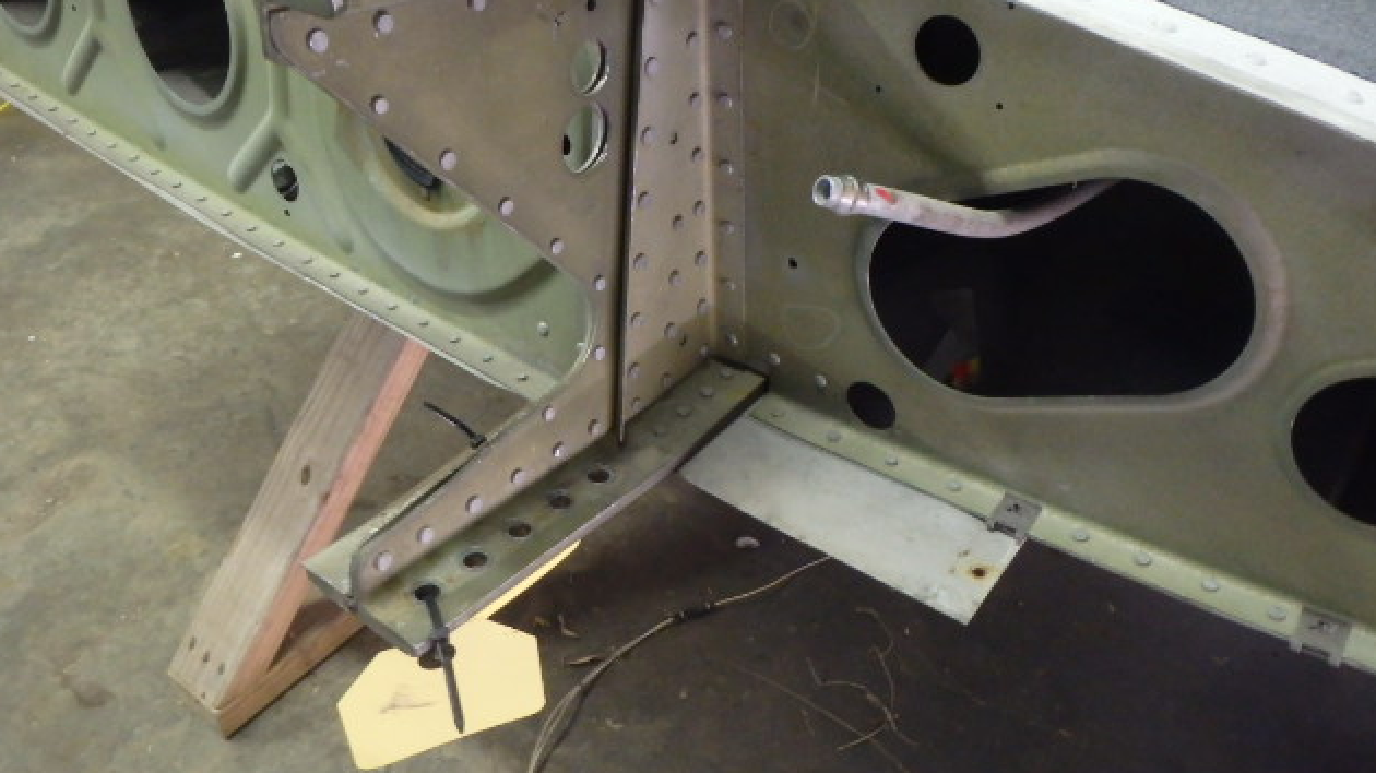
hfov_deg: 62.6
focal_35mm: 31
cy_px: 325
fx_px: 1131
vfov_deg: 37.7
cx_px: 692
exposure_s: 1/13
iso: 800
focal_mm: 5
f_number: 3.9
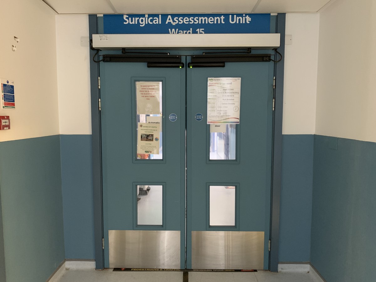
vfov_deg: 53.1
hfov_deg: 67.3
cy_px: 141
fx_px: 282
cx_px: 188
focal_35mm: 26
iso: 500
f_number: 1.8
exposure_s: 1/25
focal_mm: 4.25
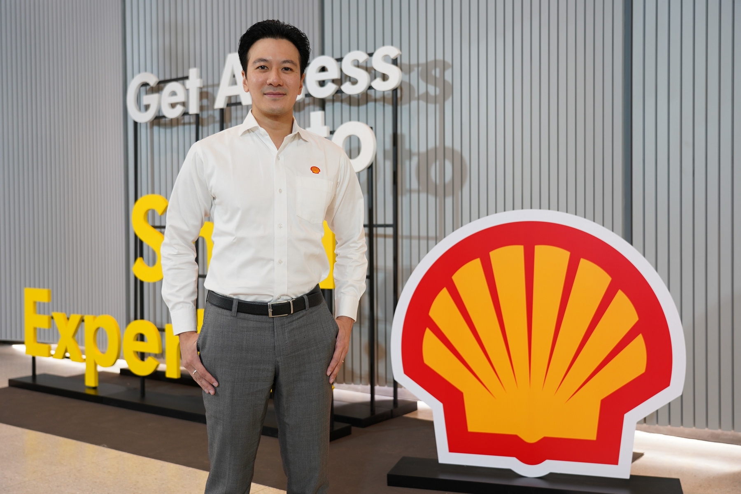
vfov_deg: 35.1
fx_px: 782
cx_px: 370
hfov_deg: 50.7
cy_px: 247
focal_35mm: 38
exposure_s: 1/40
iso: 320
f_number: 4
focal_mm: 38
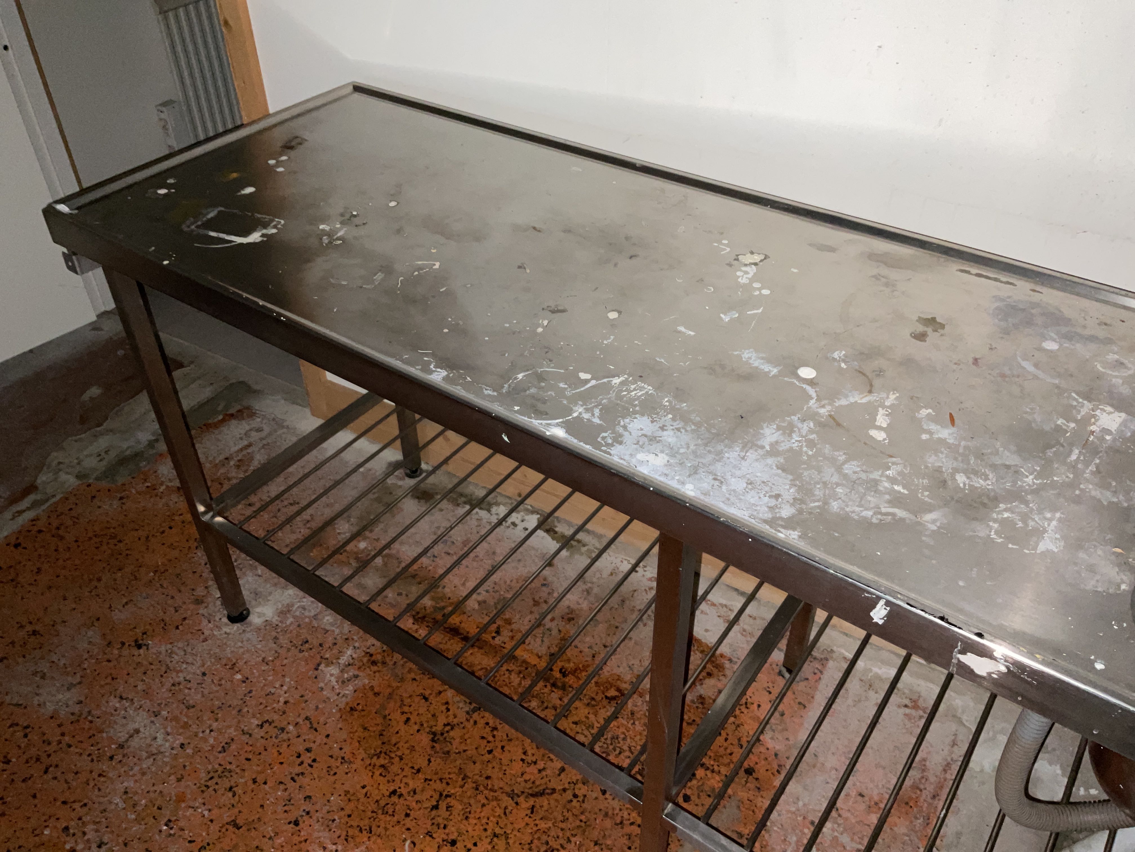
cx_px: 568
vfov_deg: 48.2
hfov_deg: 61.7
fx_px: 951
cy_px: 426
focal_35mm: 29
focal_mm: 3
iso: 80
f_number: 1.8
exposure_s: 1/22
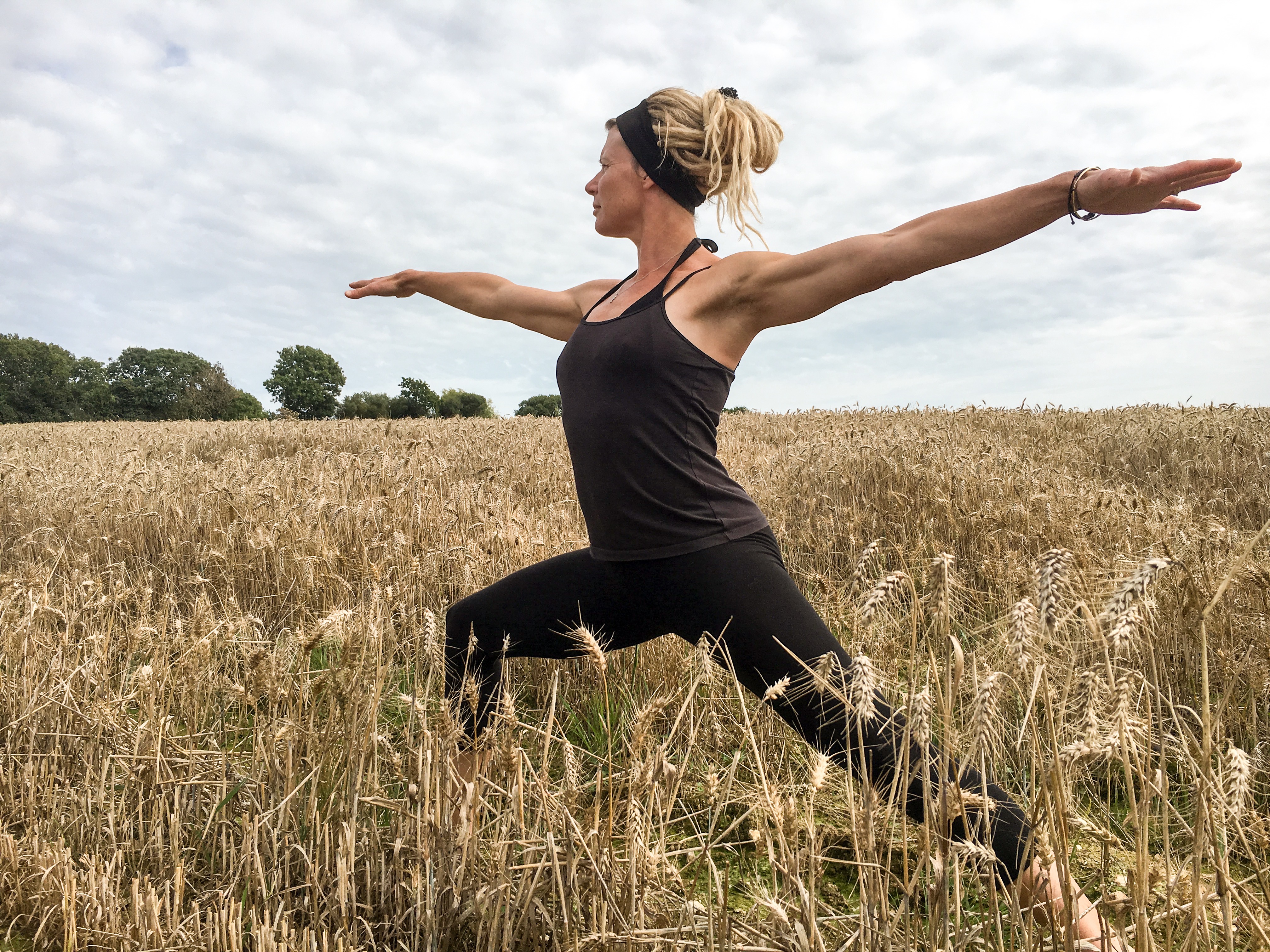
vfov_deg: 48.2
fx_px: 1064
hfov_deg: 61.7
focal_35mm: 29
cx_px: 635
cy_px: 476
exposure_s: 1/1972
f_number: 2.2
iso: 25
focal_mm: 4.15
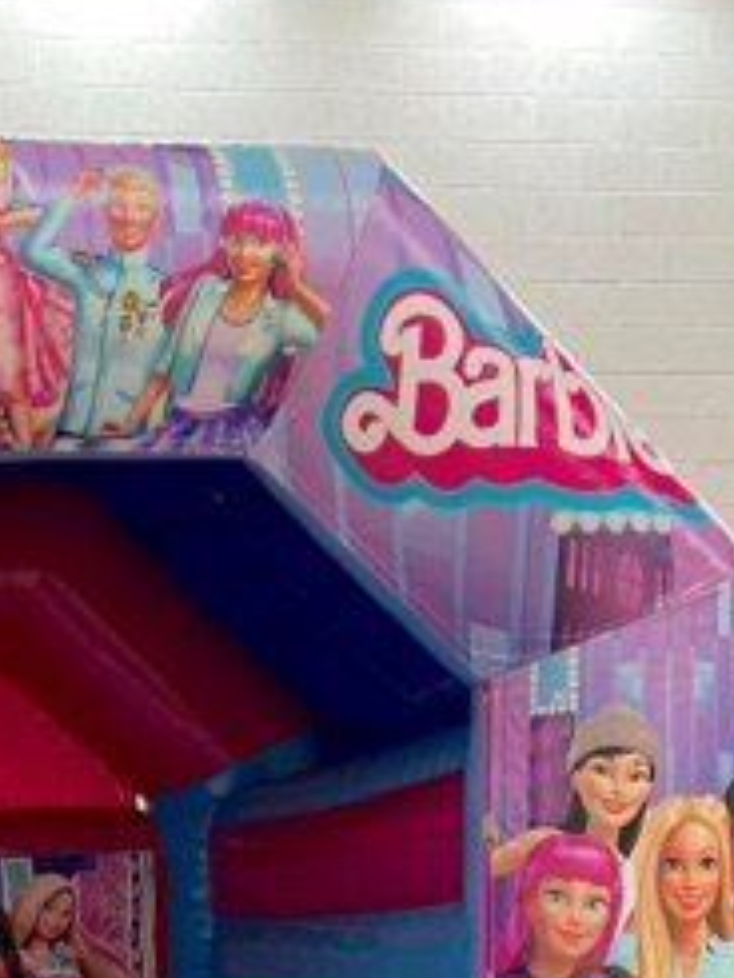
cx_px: -108
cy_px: 1030
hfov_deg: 20.5
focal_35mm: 68
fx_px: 1921
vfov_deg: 26.6
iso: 80
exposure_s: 1/50
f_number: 1.5
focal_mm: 5.7
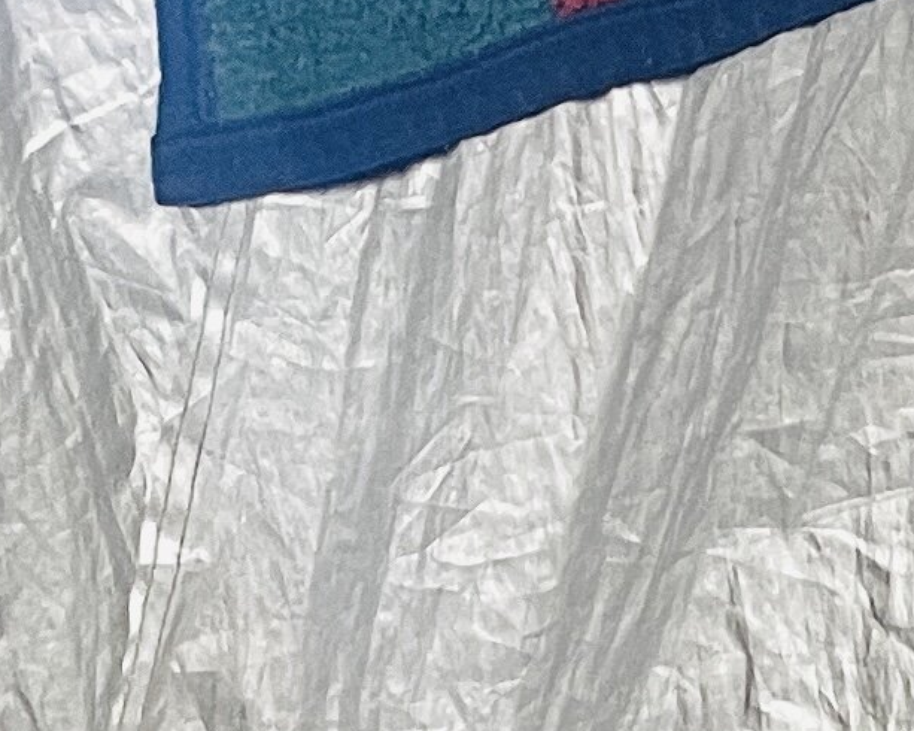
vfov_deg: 8.0
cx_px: 2998
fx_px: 4516
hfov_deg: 8.8
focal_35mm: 167
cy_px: 2145
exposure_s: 1/60
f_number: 1.6
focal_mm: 5.1
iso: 160
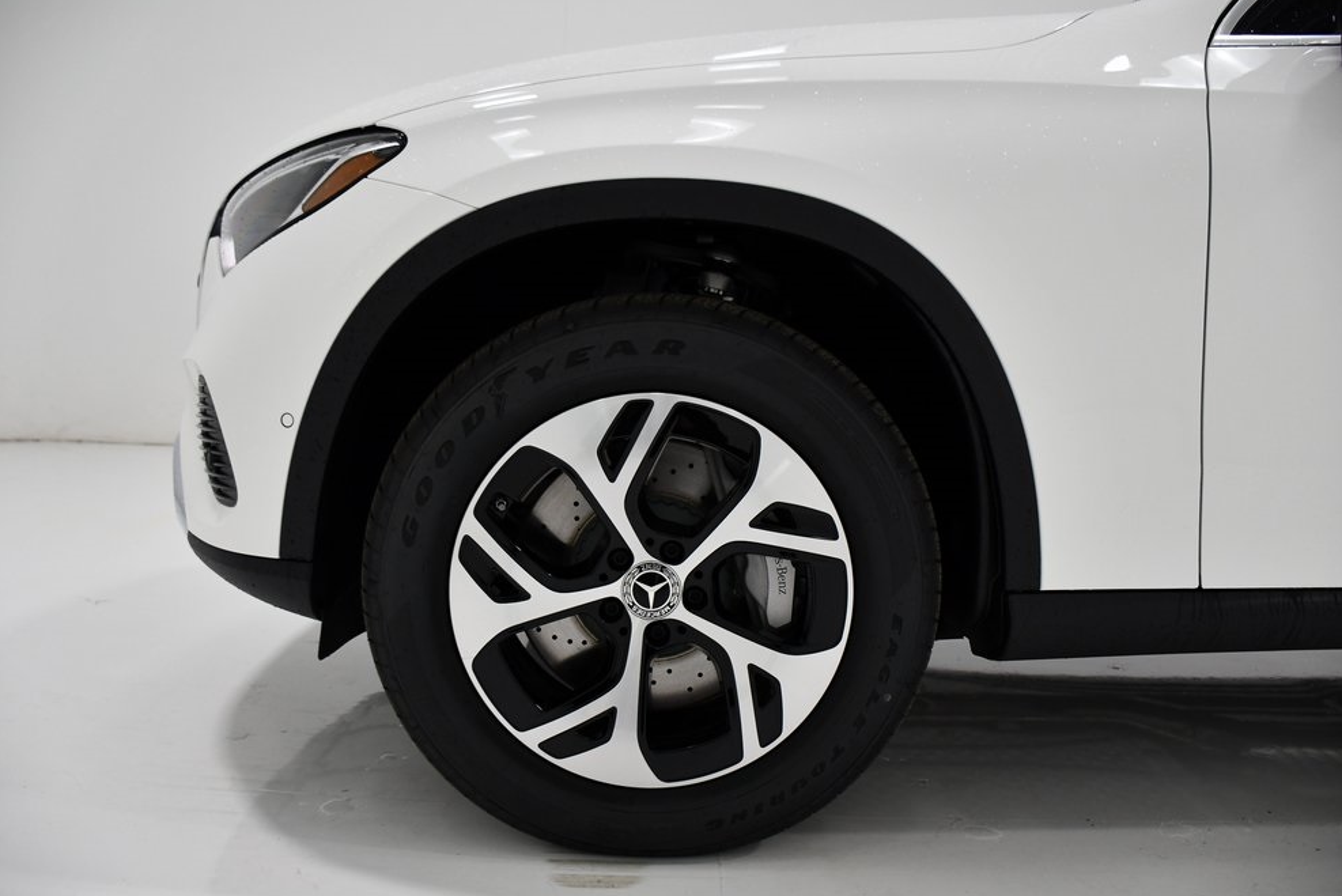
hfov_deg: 65.4
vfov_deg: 46.4
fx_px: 1044
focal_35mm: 28
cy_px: 449
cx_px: 650
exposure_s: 1/200
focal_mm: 18
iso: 800
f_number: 3.5
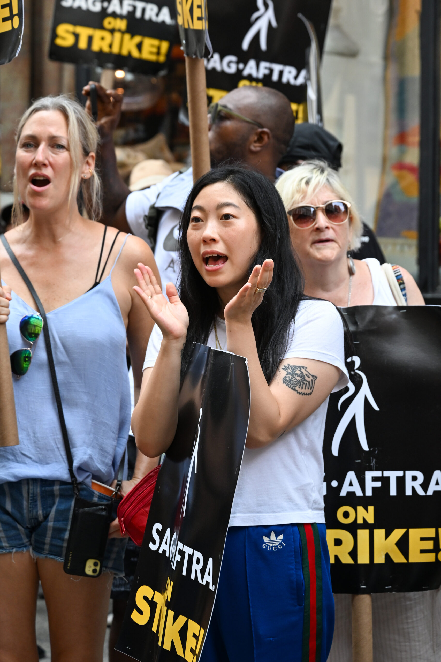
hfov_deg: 19.5
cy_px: 331
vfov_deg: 28.8
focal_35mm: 70
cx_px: 220
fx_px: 1286
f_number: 4
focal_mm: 70
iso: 500
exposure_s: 1/640
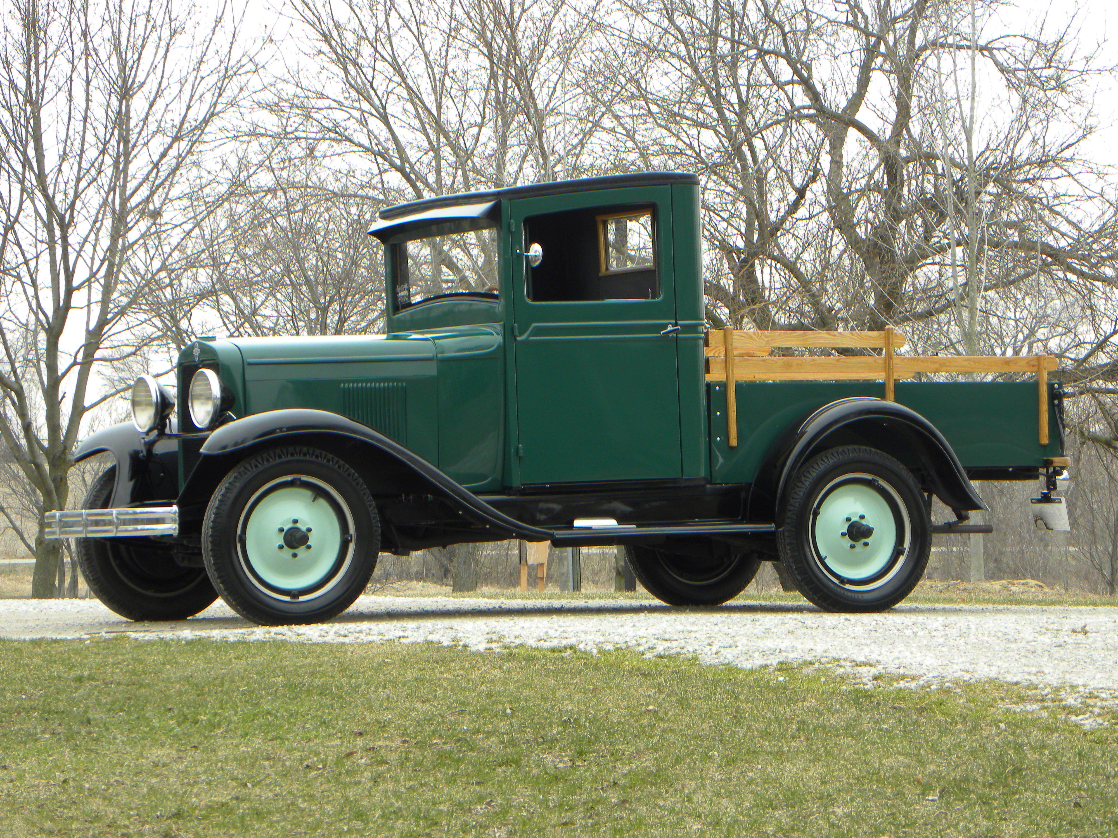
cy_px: 419
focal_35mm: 129
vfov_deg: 11.5
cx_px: 559
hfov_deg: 15.3
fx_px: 4166
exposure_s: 1/75
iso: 65
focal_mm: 23
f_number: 4.5
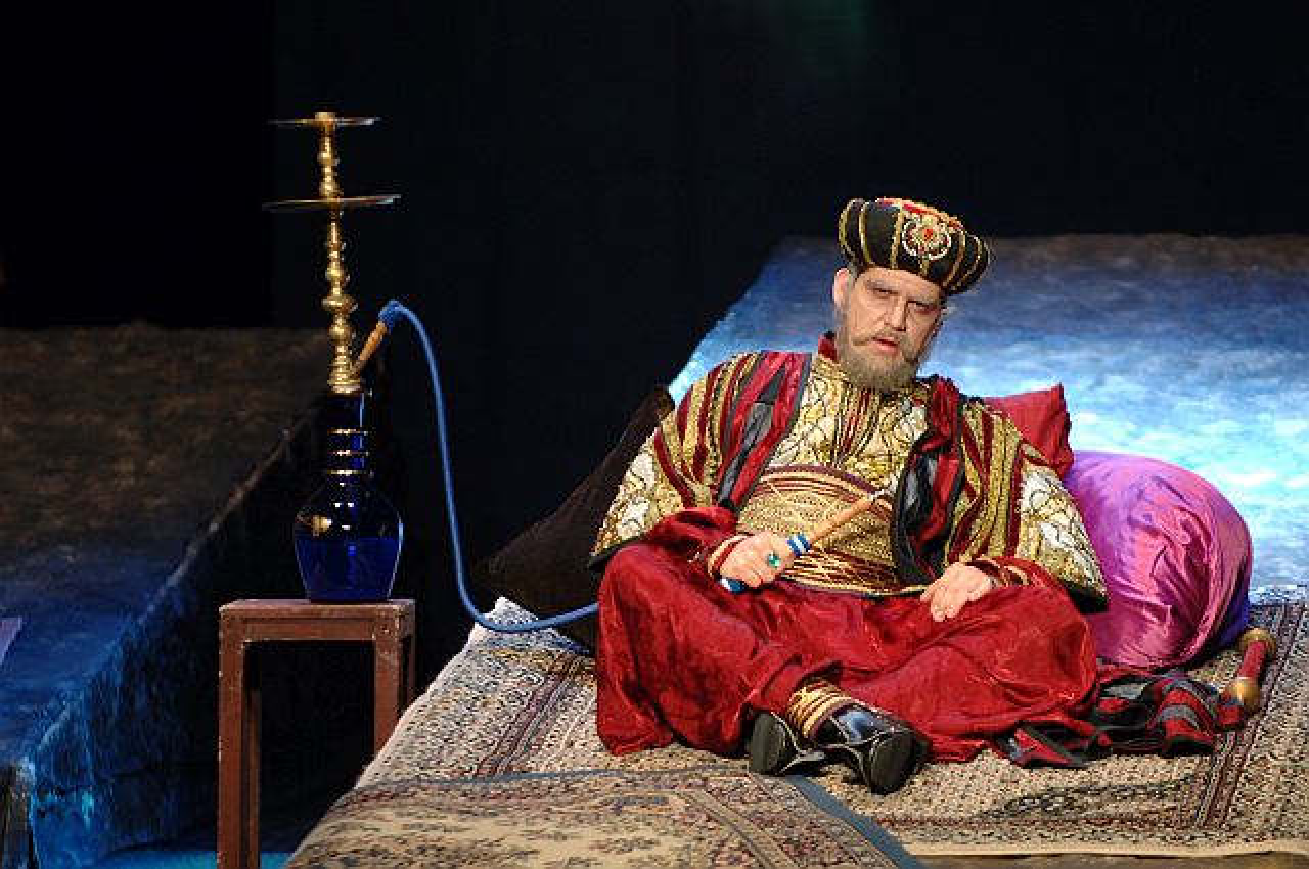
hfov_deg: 6.9
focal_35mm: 300
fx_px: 10894
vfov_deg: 4.6
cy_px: 434
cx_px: 654
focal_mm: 200
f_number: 2.8
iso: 400
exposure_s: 1/6
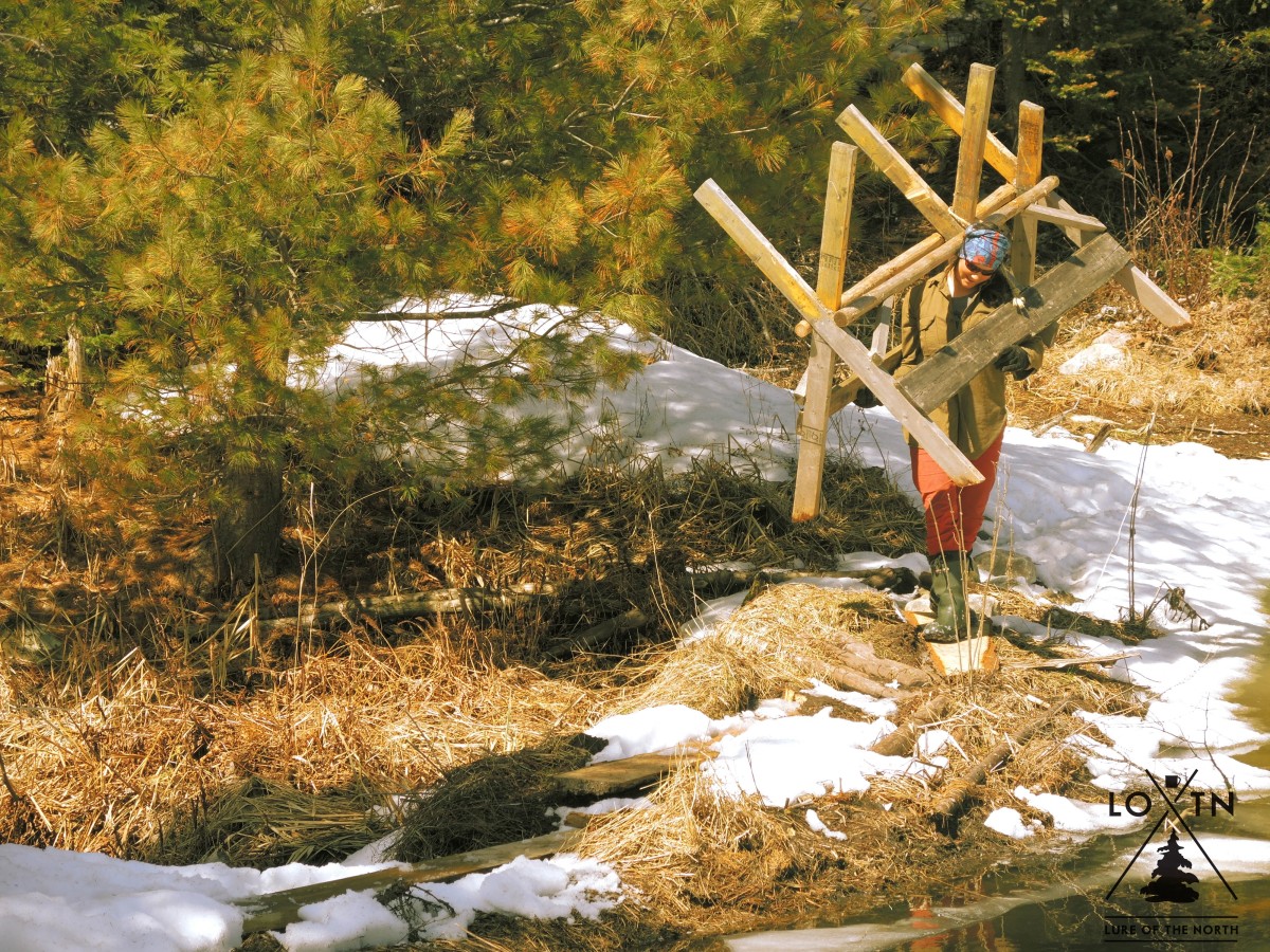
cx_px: 635
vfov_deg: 11.0
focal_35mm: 135
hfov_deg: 14.6
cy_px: 476
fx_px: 4953
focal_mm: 28.4
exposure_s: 1/400
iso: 80
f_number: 3.5
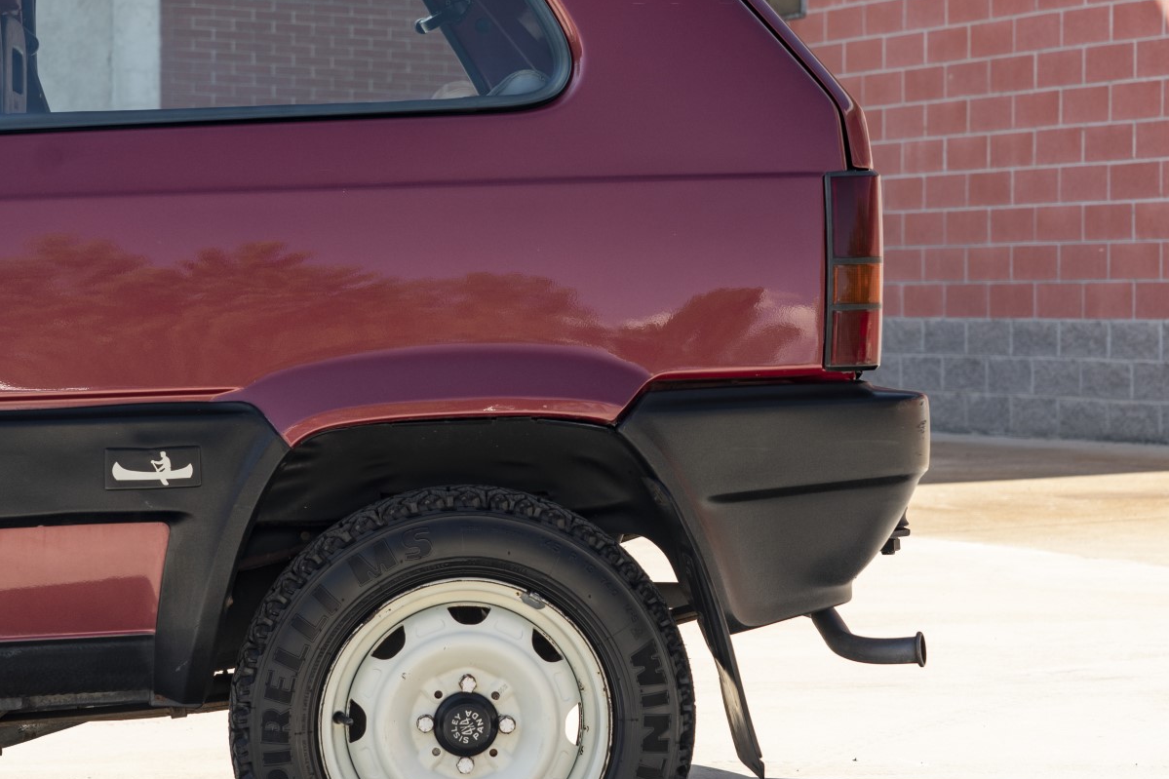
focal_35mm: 85
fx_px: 2760
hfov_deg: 23.9
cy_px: 333
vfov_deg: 16.1
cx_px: 567
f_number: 5.6
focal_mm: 51
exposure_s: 1/80
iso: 160
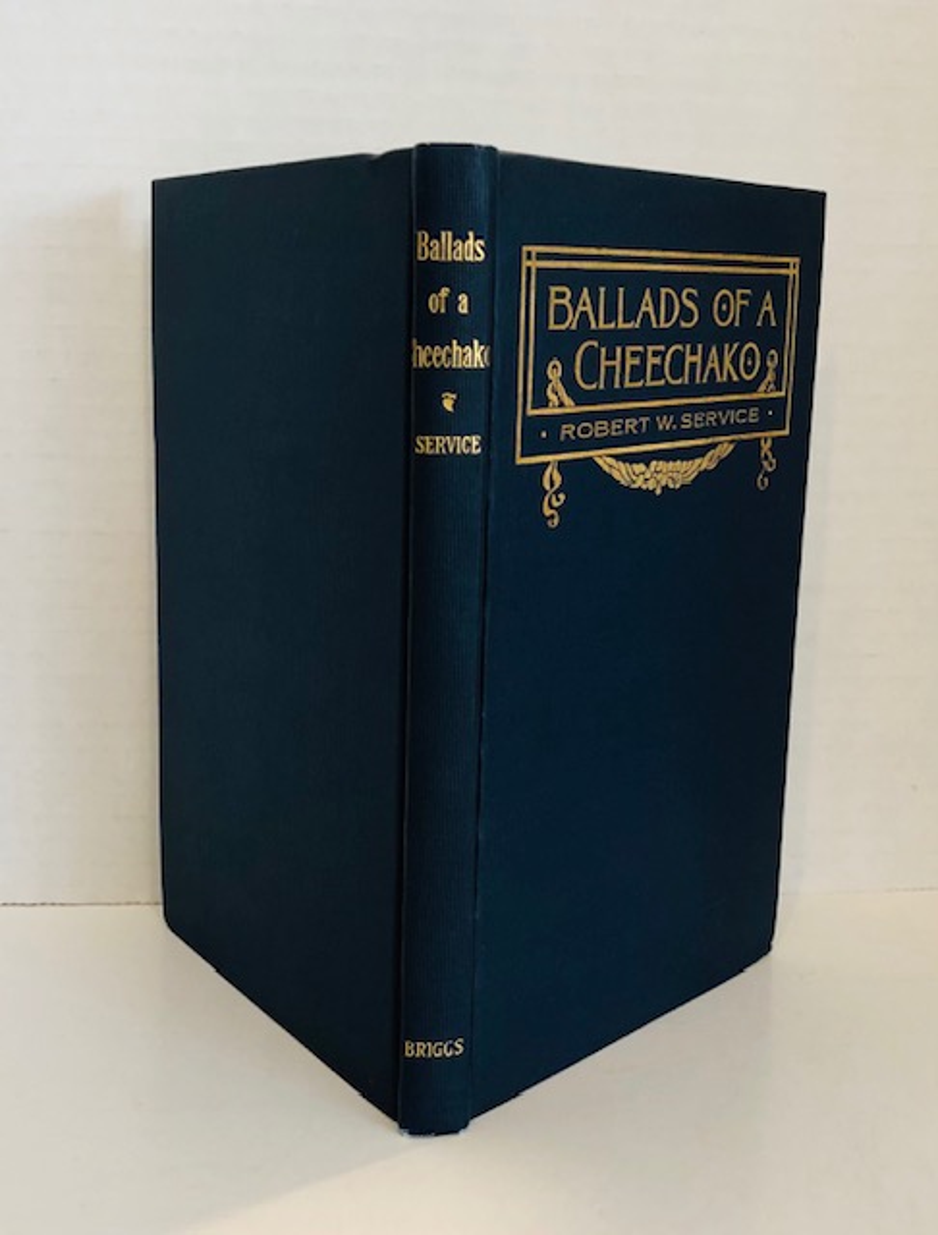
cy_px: 618
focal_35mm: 28
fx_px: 1004
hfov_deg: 50.1
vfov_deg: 63.2
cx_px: 469
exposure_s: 1/20
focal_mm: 3.99
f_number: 1.8
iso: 40
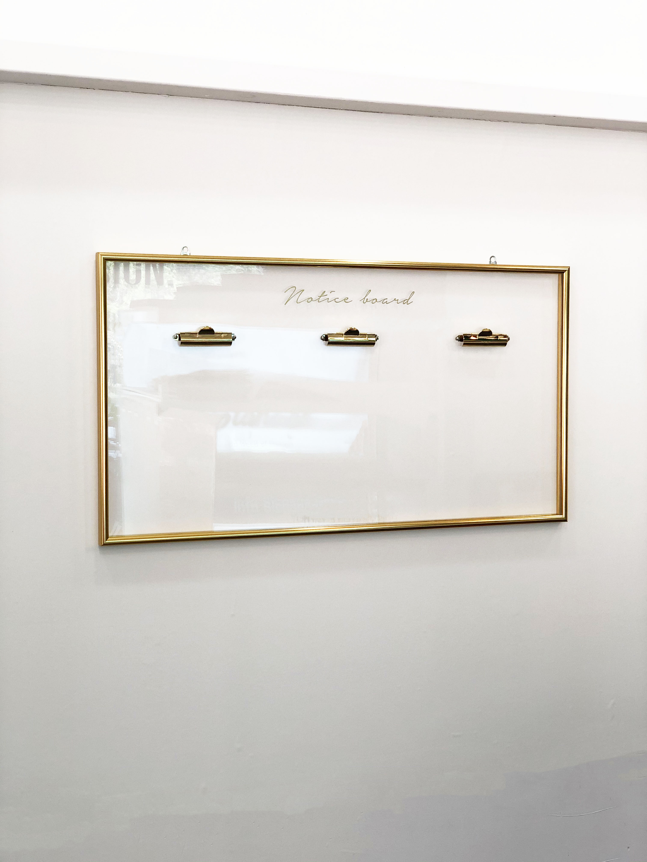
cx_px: 324
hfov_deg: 28.0
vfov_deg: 36.8
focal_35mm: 52
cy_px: 431
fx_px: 1296
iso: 20
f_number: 2.4
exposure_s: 1/60
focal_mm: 6
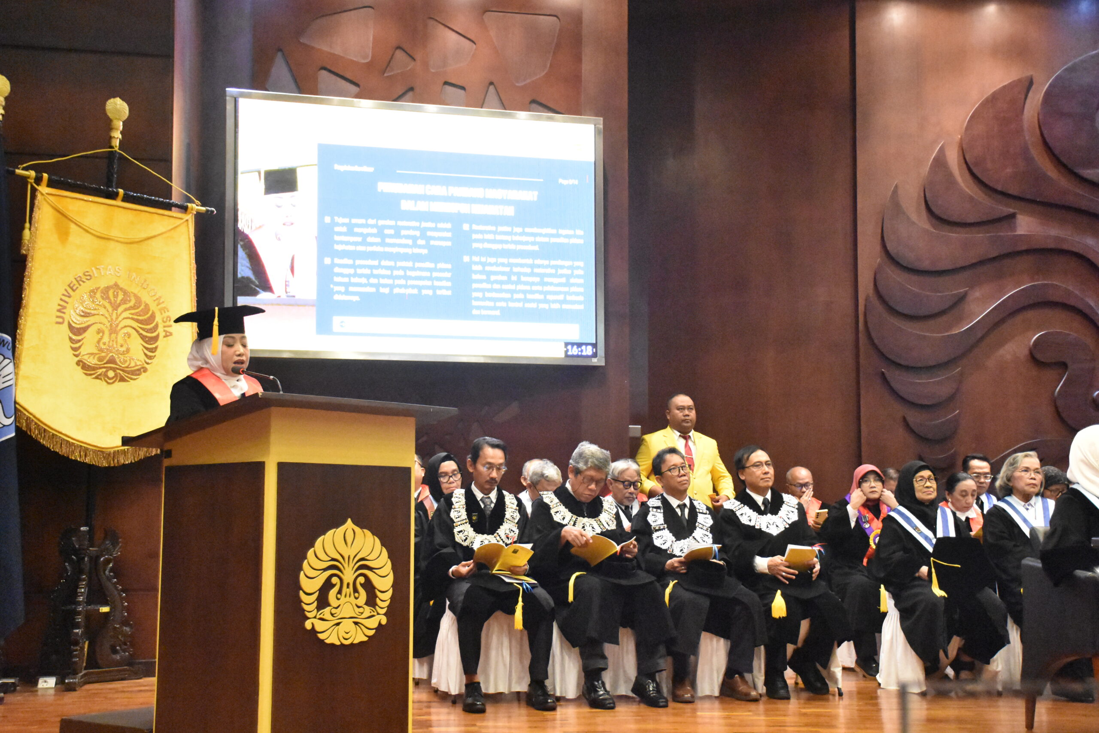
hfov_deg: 41.1
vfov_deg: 28.1
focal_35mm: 48
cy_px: 366
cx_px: 550
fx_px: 1465
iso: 16000
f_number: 4
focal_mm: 32
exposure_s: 1/80
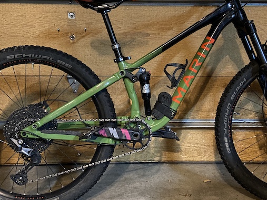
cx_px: 160
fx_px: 316
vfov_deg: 35.1
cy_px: 93
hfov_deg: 45.5
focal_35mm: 41
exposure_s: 1/12
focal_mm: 4.25
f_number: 1.8
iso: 500
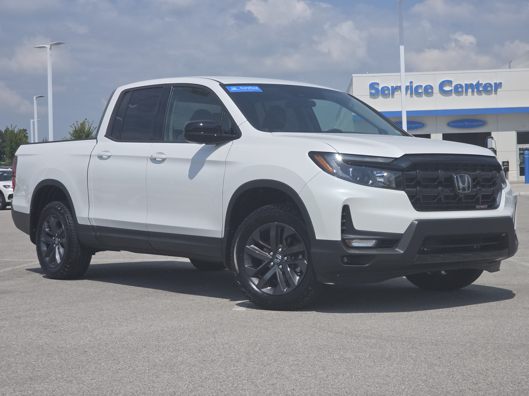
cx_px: 264
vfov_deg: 21.3
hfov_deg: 28.2
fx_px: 1054
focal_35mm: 69
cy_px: 198
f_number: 2.4
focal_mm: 7.9
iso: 50
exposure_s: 1/4421
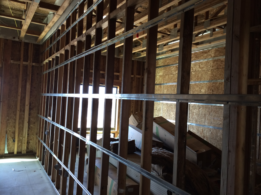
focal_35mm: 30
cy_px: 98
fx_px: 226
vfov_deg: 46.8
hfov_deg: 60.0
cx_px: 130
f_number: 2.2
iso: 50
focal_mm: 4.12
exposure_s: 1/30
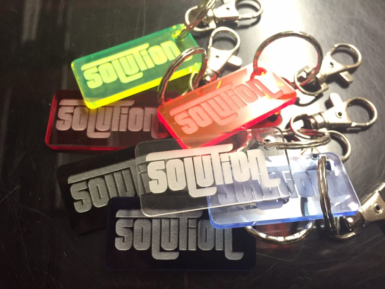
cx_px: 192
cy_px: 144
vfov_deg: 48.2
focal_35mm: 29
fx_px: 323
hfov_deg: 61.7
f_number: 2.2
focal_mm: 4.15
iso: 160
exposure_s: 1/30
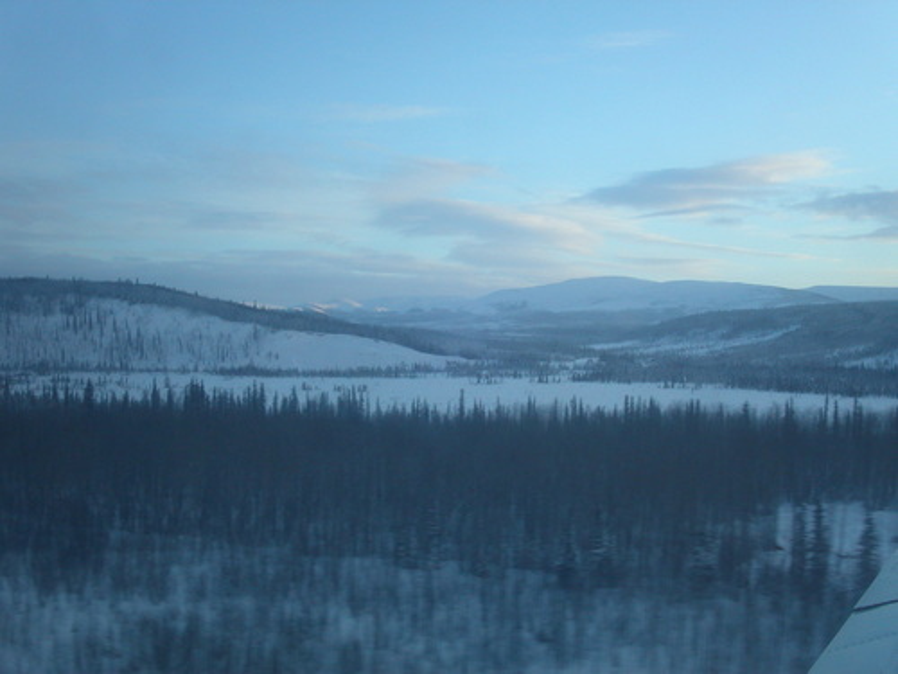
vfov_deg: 37.7
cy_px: 337
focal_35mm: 38
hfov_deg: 49.0
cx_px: 449
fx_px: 986
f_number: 8
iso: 100
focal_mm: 7.8
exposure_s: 1/90
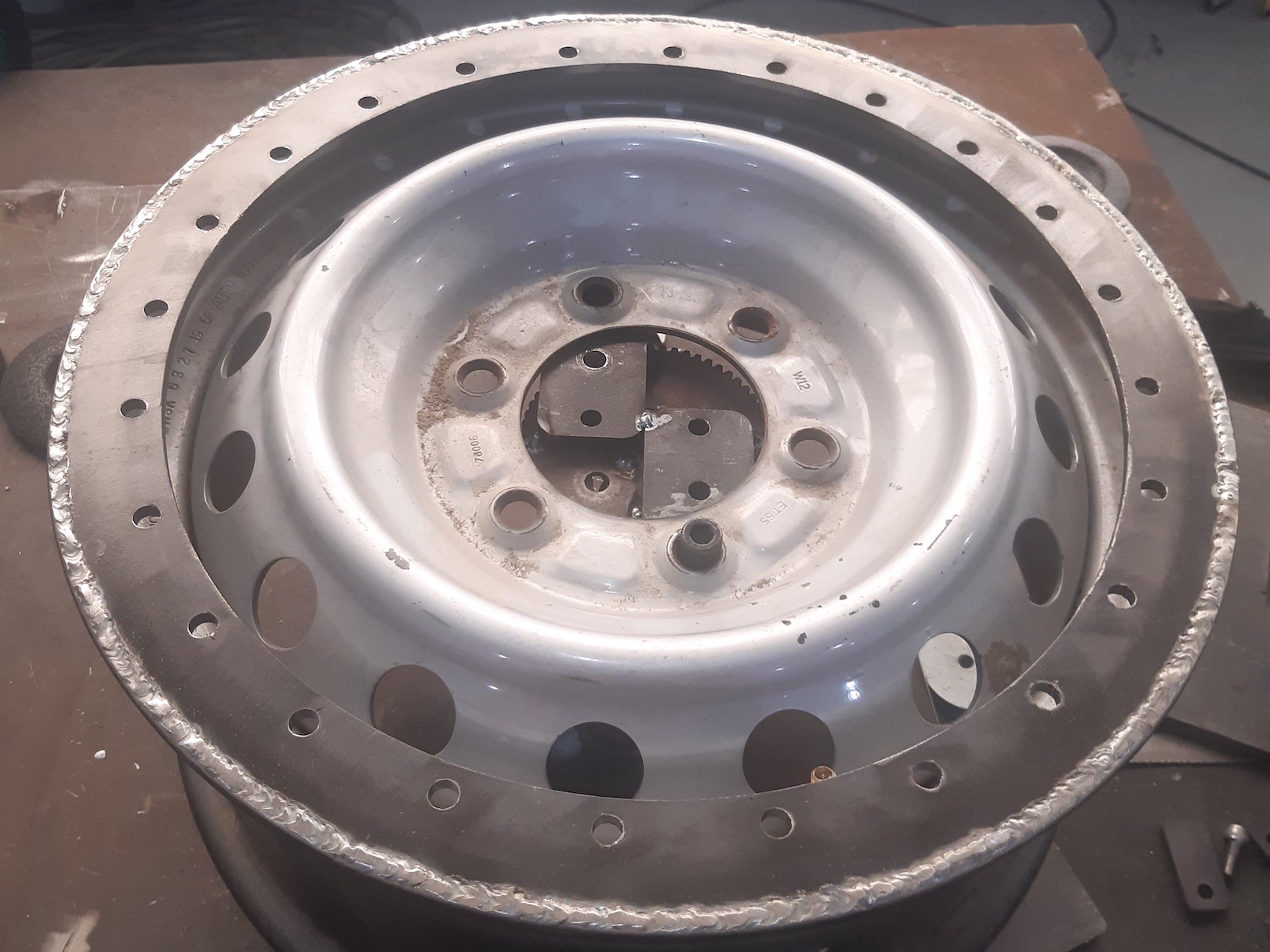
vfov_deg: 53.1
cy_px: 476
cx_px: 635
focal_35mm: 26
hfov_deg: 67.3
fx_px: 954
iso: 100
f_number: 1.7
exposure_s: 1/50
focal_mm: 3.92
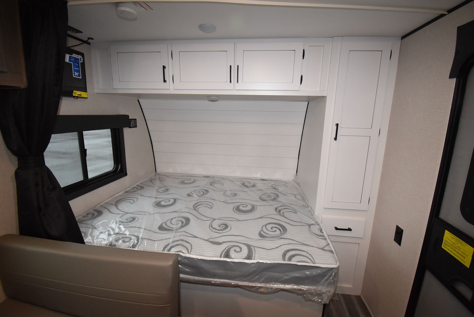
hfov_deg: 100.3
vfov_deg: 77.5
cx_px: 237
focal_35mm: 15
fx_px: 198
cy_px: 158
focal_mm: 10
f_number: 4.5
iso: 1250
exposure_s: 1/60
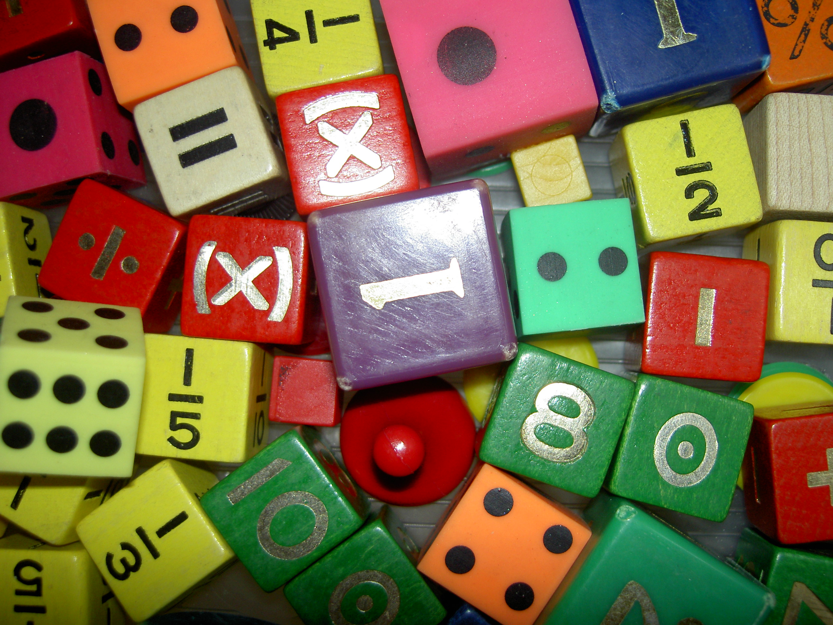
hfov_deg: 47.9
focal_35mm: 39
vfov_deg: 36.8
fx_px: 938
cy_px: 312
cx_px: 416
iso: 100
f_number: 2.8
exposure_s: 1/59.5
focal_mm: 8
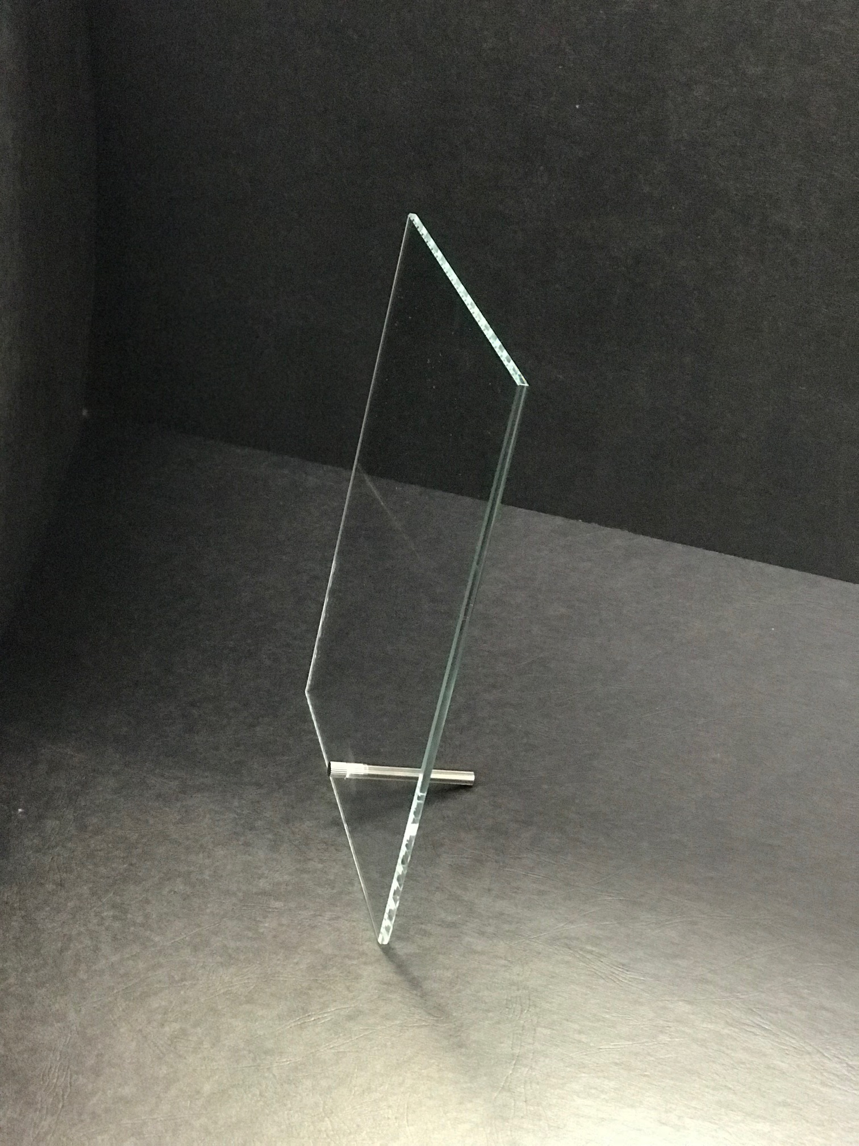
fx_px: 1886
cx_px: 430
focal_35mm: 57
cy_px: 573
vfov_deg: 33.8
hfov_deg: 25.7
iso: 1250
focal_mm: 6.6
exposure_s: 1/60
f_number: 2.8
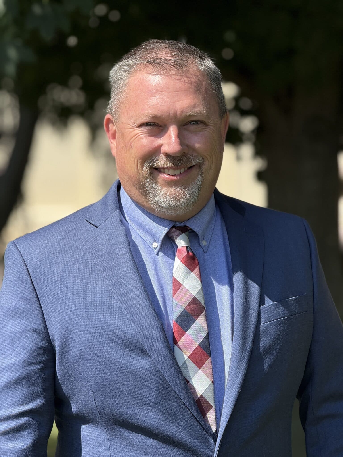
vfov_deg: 16.4
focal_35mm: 120
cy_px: 228
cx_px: 172
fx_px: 1585
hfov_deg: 12.3
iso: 64
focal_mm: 15.66
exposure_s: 1/977
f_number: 2.8
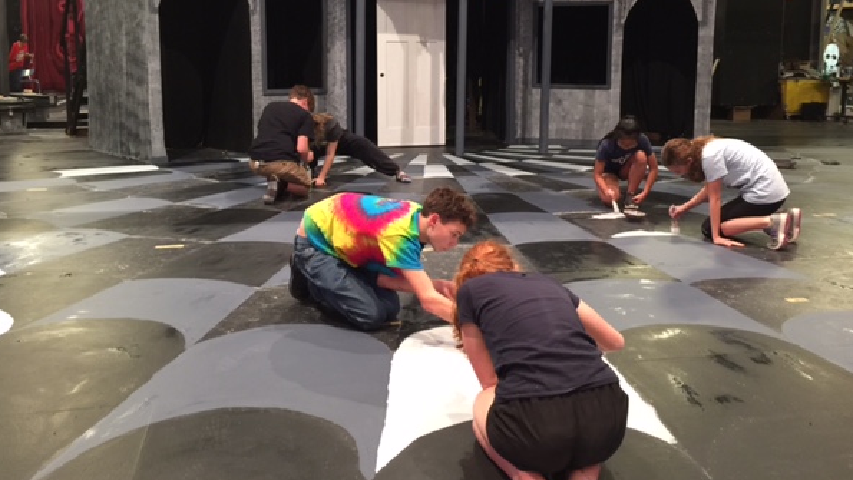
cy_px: 149
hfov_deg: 58.0
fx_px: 769
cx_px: 426
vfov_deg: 34.3
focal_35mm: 34
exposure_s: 1/4
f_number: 2.2
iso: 64
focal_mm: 4.15
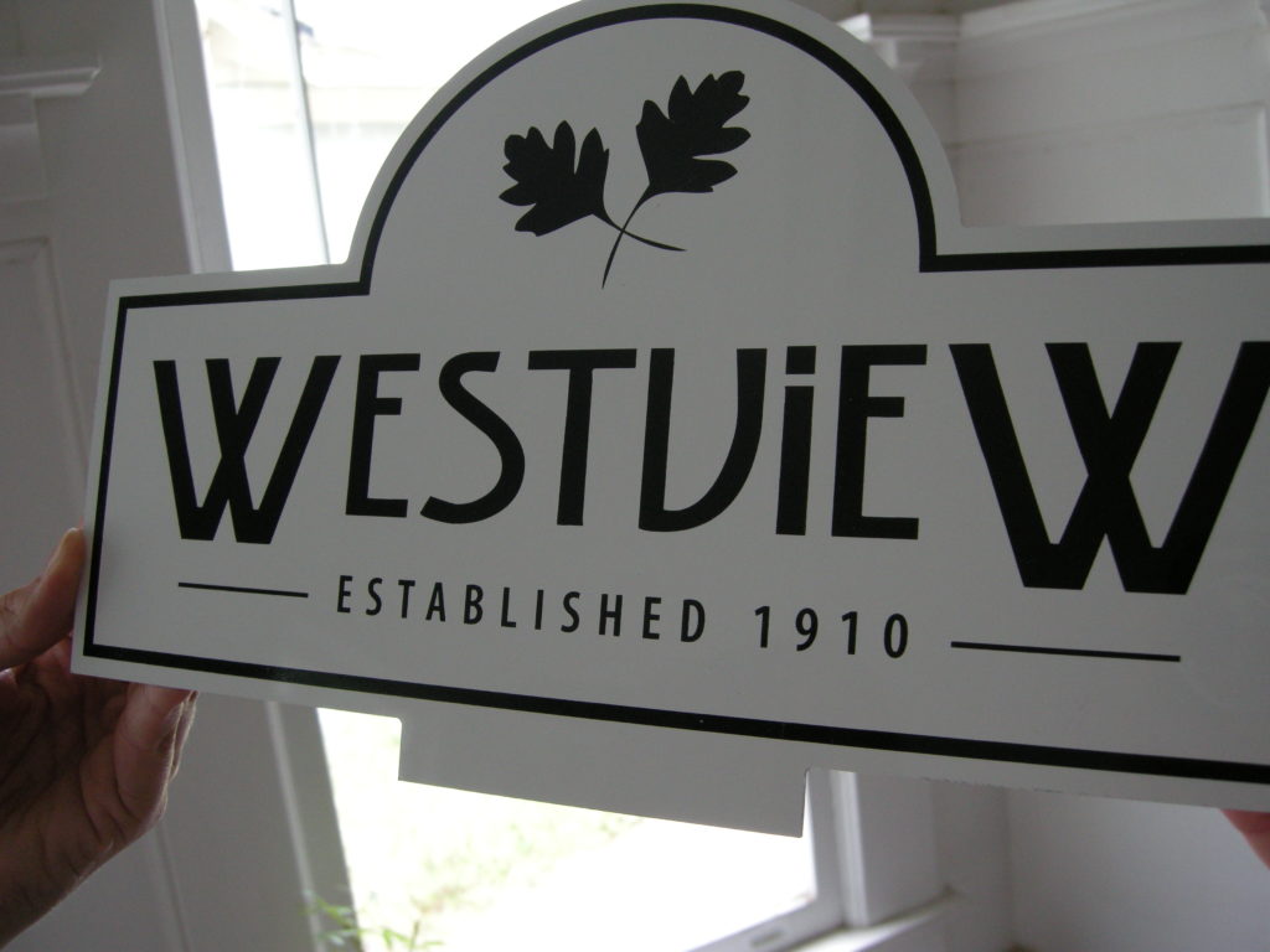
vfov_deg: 39.7
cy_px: 476
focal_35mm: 36
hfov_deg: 51.4
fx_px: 1321
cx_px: 635
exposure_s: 1/79.5
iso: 200
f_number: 3.4
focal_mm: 7.5
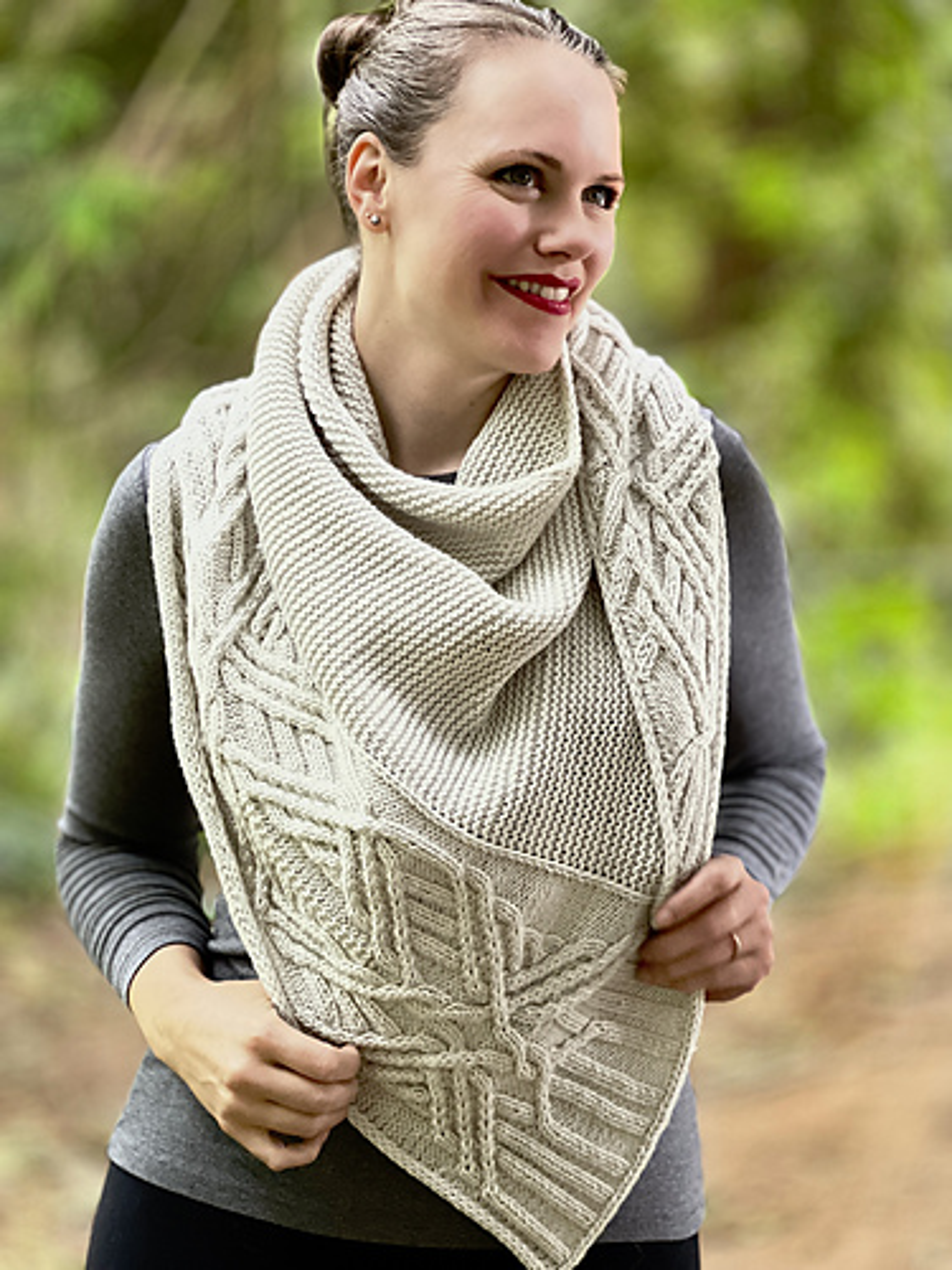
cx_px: 476
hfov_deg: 19.1
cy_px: 635
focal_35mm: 77
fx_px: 2824
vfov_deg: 25.3
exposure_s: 1/40
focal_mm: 9
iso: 200
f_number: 2.8
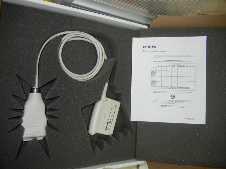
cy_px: 84
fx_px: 196
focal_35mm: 30
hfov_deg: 60.0
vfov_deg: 46.8
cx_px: 113
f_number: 3.5
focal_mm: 5.4
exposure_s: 1/30
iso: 200
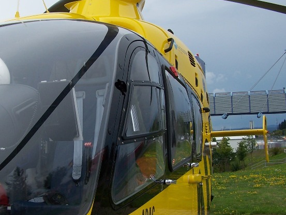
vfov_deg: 26.6
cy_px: 111
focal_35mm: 55
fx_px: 455
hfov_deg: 34.7
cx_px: 99
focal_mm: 6.3
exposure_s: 1/500
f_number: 4
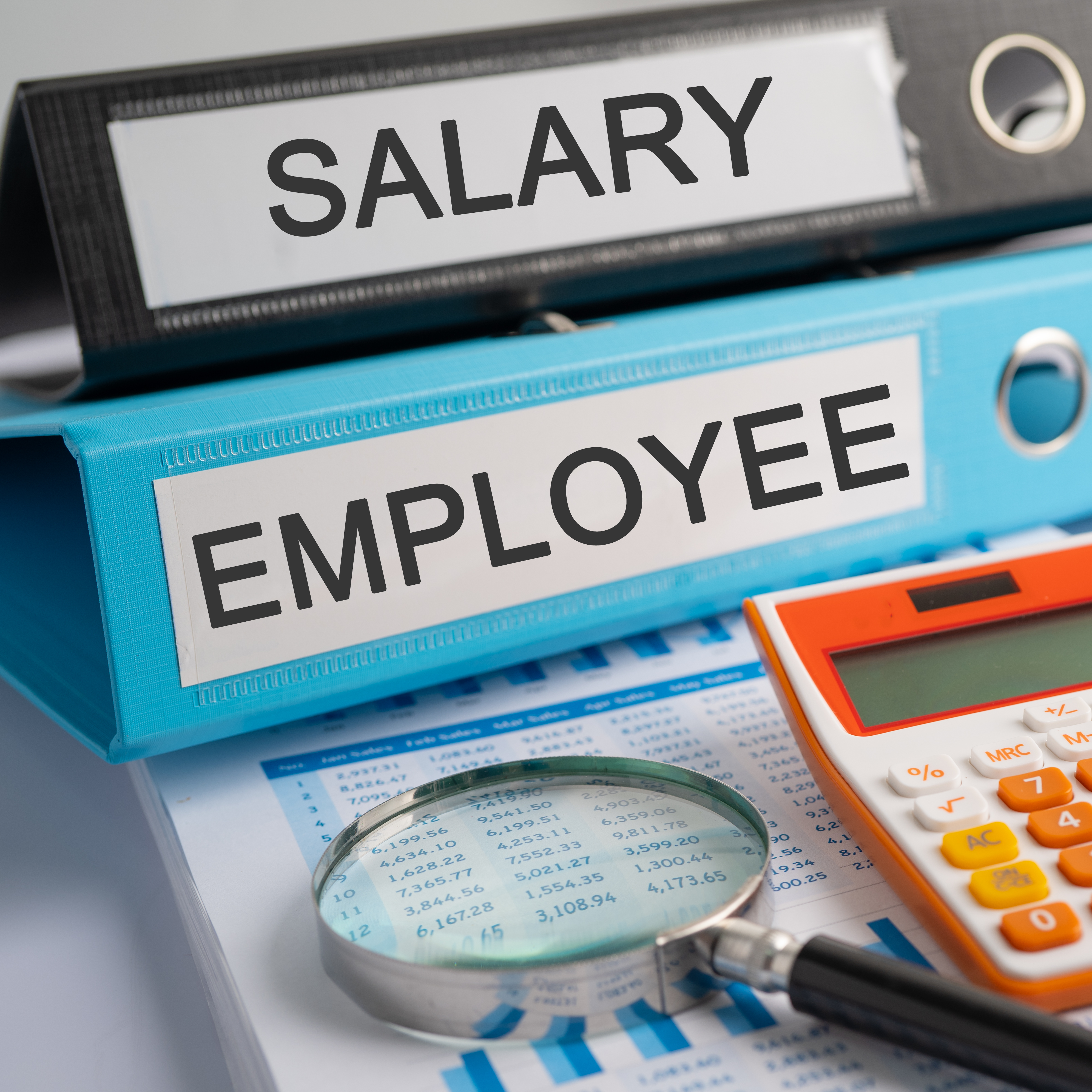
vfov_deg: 26.9
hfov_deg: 26.6
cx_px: 801
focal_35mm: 64
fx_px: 2284
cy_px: 545
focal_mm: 50
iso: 100
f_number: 5
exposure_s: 1/100
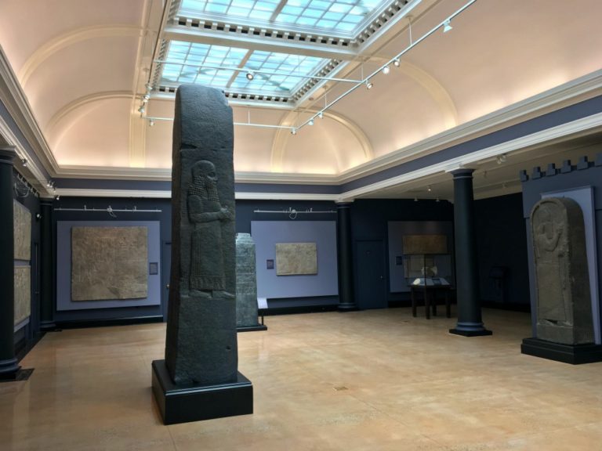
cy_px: 226
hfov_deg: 61.7
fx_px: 504
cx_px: 301
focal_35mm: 29
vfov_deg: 48.2
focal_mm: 4.15
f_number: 2.2
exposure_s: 1/120
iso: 40
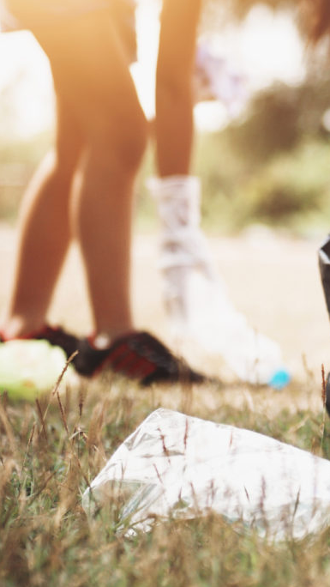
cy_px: 287
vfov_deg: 12.6
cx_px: 328
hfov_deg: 7.1
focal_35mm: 171
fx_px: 2659
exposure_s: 1/2500
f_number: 2.8
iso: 250
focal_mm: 62
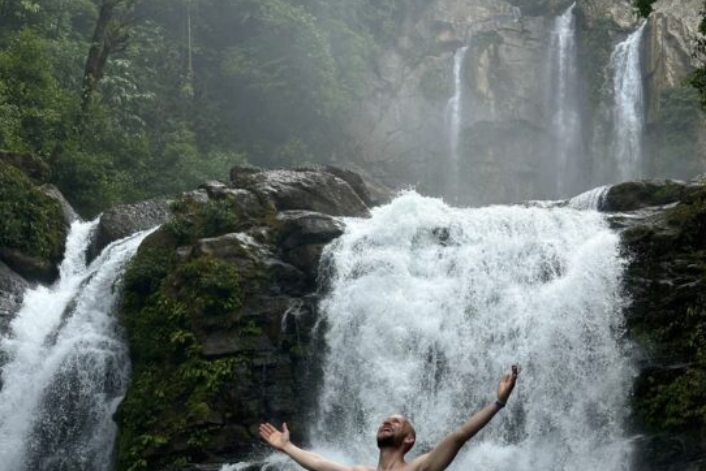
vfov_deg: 20.0
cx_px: 354
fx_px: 1315
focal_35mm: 67
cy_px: 406
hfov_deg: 30.1
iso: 64
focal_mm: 6.86
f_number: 1.78
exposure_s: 1/1751
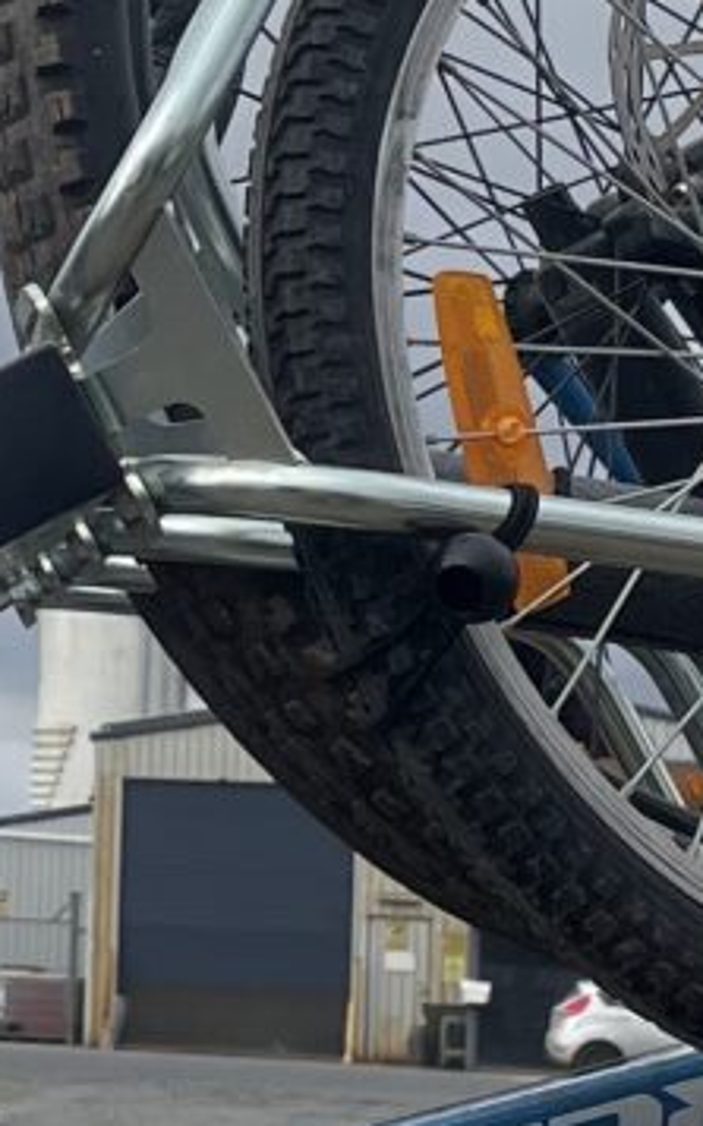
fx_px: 4845
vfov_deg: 13.2
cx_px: -315
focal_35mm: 158
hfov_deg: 8.1
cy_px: 347
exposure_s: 1/3610
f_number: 1.6
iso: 32
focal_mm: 4.2
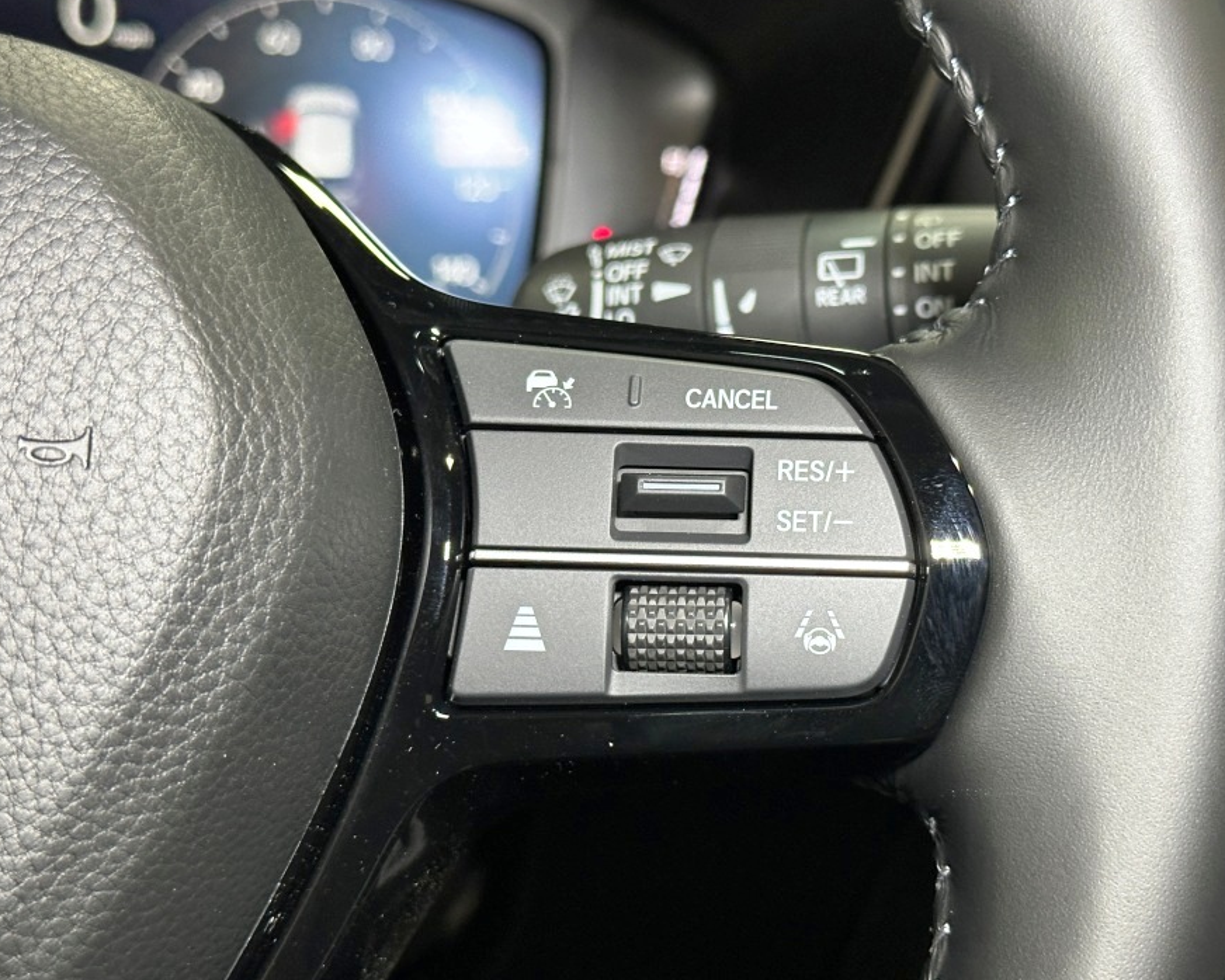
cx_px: 693
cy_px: 519
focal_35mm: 55
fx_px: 1994
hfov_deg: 34.1
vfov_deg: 27.6
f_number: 1.78
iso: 400
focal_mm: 6.86
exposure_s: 1/40
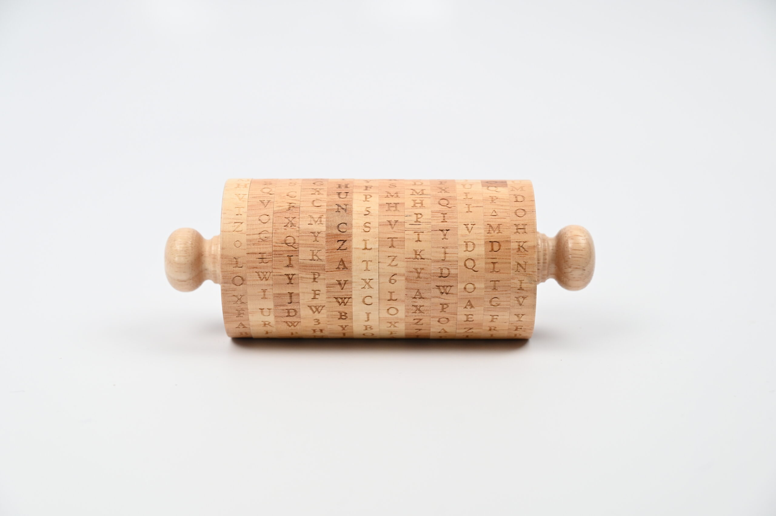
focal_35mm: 70
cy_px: 258
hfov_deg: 28.9
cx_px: 388
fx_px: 1508
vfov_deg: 19.4
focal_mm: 70
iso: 1250
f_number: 5.6
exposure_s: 1/500
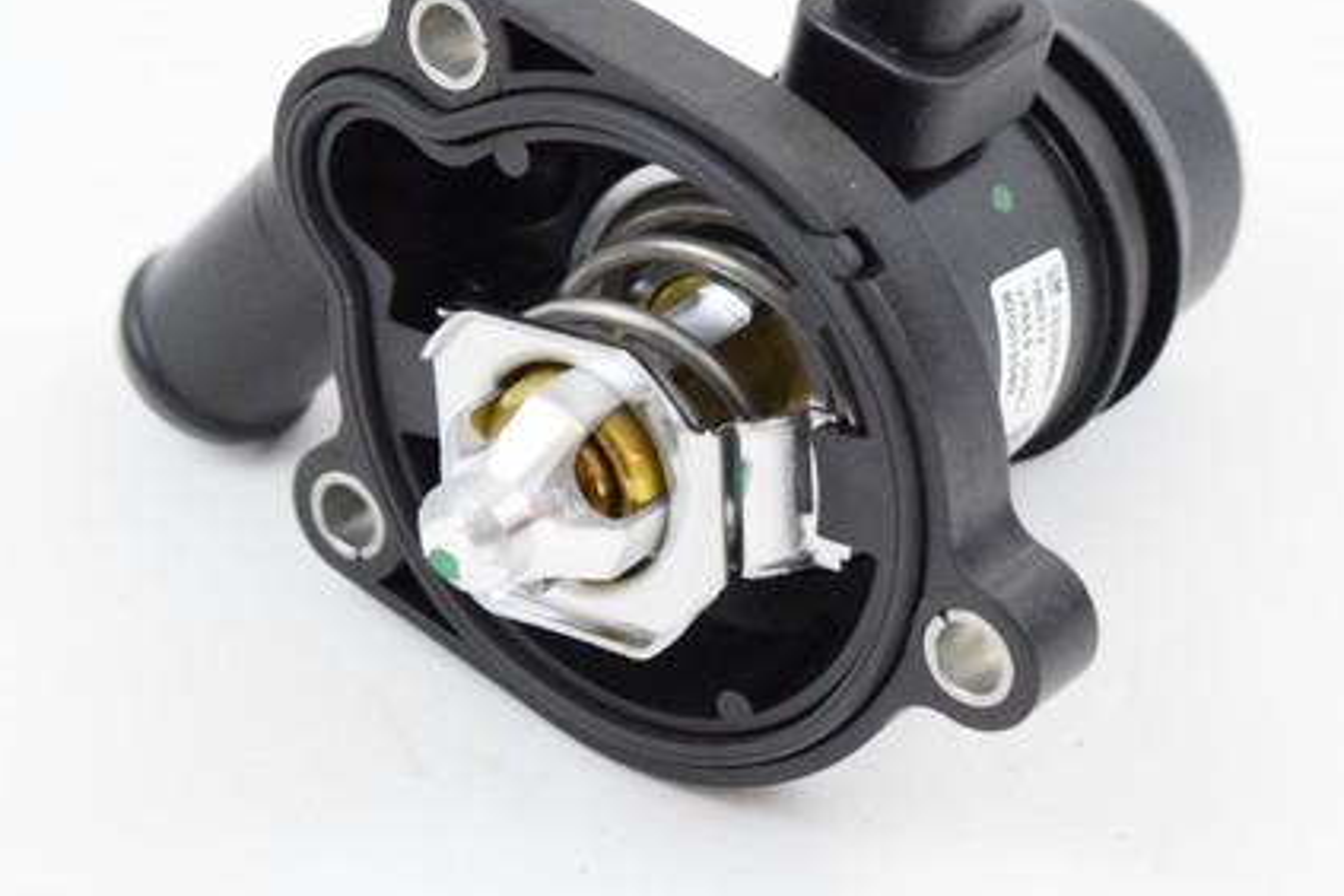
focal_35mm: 125
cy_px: 281
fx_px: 4657
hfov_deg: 16.4
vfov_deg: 11.0
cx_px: 728
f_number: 5.6
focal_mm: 55
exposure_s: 1/60
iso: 4000
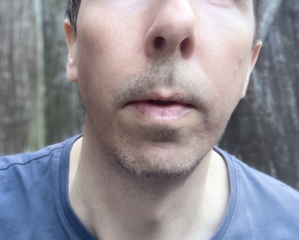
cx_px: 158
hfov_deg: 39.5
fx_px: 416
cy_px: 48
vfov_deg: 31.3
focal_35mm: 47
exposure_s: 1/67
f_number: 2.2
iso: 80
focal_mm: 2.87
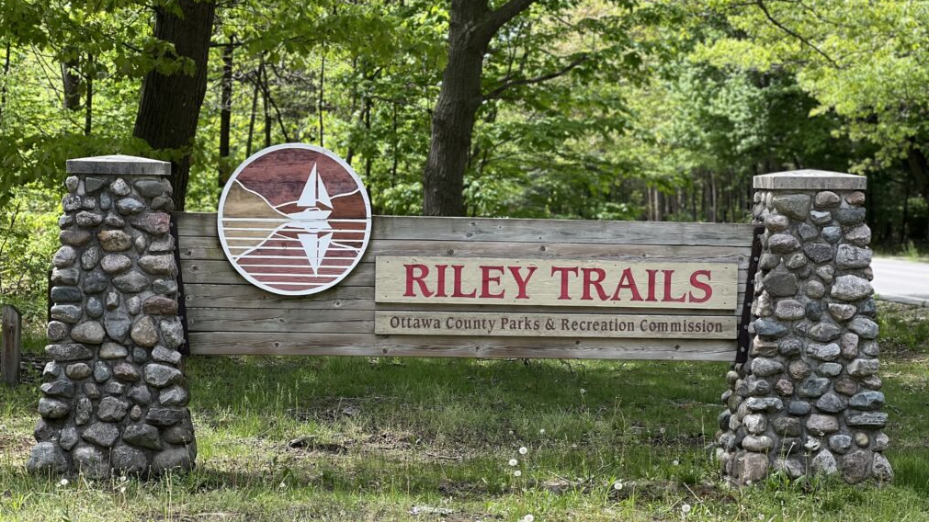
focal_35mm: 85
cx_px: 469
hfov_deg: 25.0
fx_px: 2093
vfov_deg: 14.2
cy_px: 314
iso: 25
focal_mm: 9
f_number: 2.8
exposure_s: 1/121
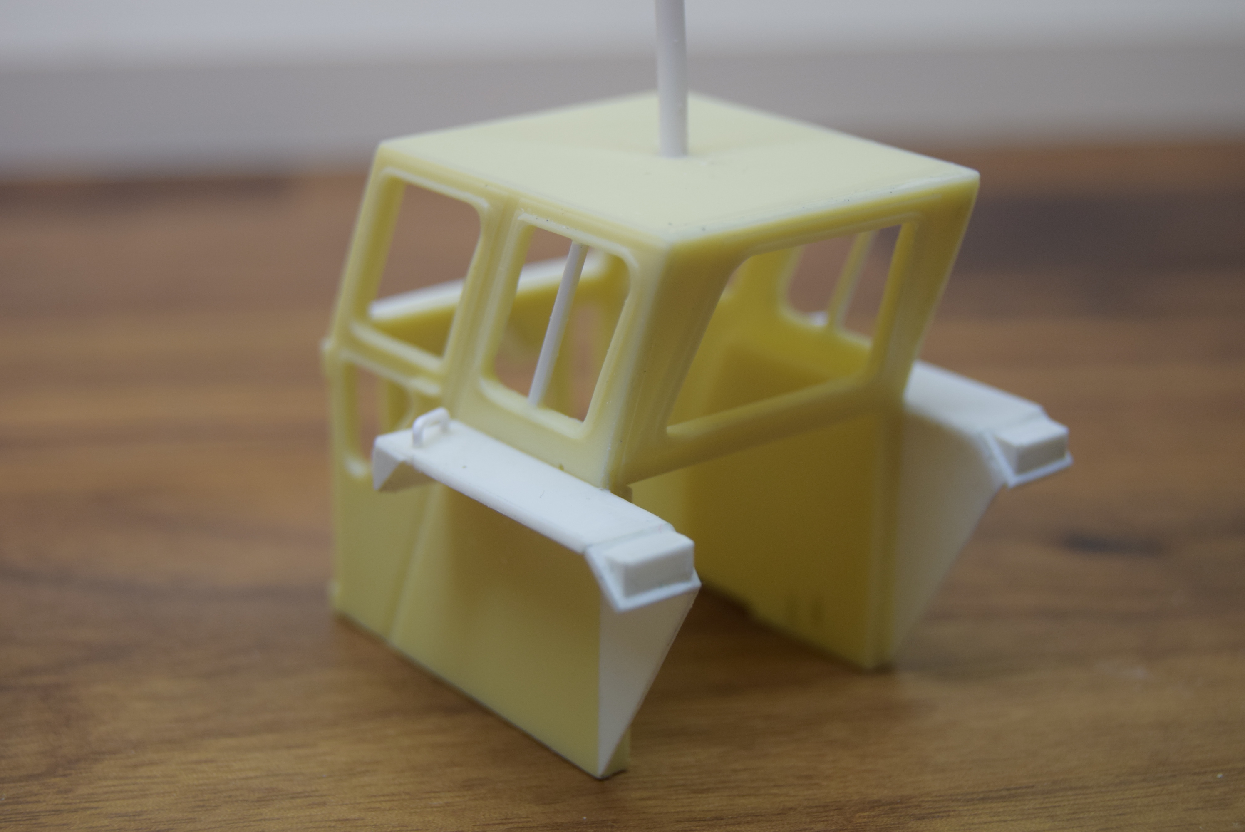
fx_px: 2388
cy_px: 416
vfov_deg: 19.8
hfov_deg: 29.2
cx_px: 622
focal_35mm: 69
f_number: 5.3
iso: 720
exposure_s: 1/60
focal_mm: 46
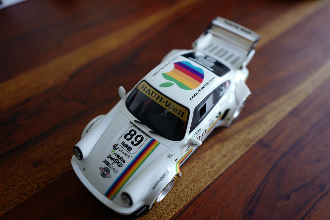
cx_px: 165
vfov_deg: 46.4
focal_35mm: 28
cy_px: 110
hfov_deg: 65.5
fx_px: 257
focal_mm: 28
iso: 100
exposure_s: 1/80
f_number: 1.7
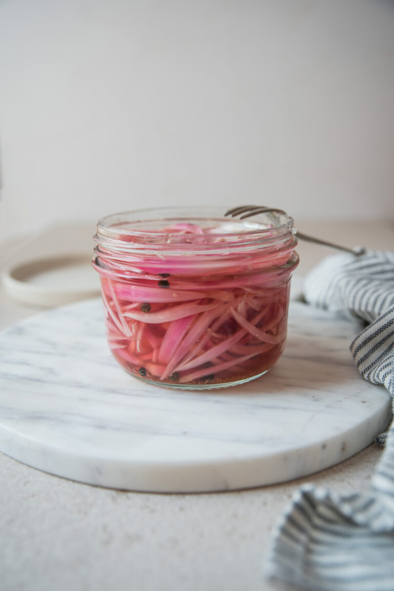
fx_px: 623
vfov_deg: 50.7
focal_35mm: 38
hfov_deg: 35.1
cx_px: 197
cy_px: 296
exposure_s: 1/200
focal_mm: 38
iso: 320
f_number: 3.5
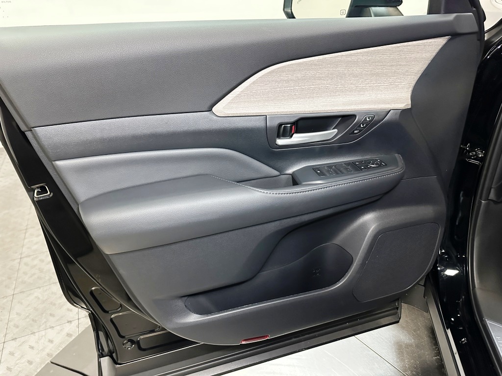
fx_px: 348
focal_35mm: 24
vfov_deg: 56.8
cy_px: 188
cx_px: 251
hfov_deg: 71.6
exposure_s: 1/40
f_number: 1.78
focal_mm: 6.86
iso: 800
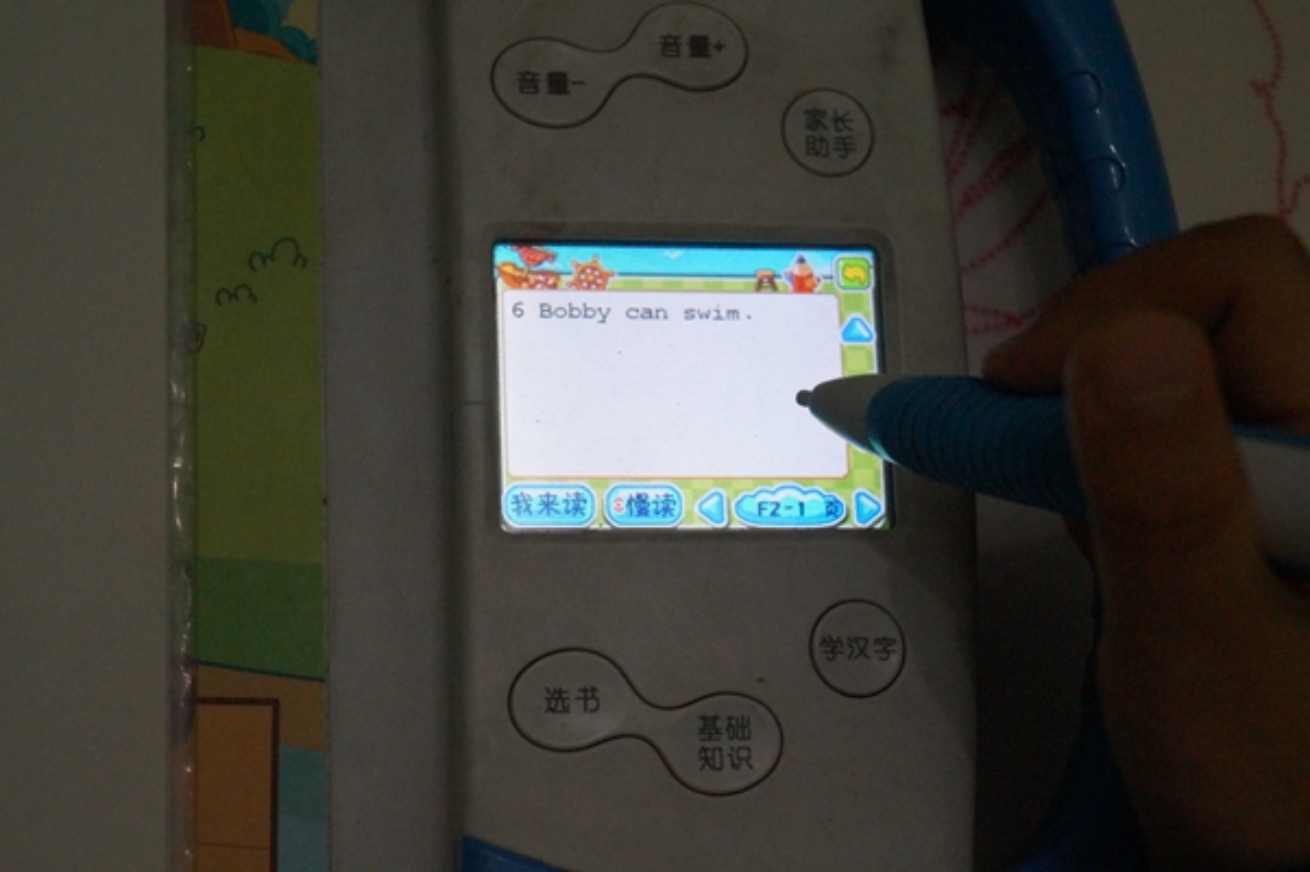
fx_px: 2728
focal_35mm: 75
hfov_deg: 27.0
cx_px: 655
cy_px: 436
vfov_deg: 18.2
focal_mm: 50
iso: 3200
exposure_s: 1/160
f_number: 5.6
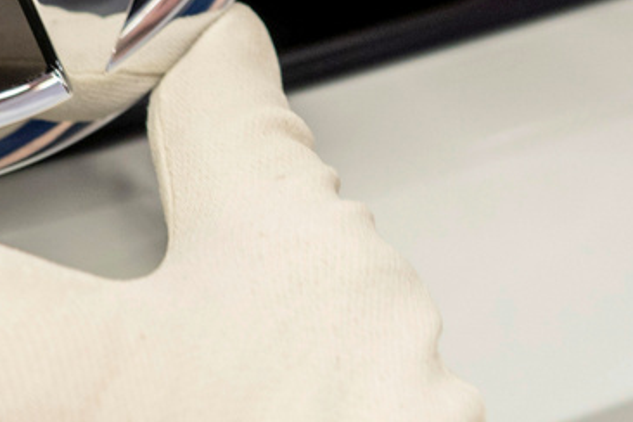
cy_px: -214
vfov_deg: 6.5
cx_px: 71
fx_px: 3692
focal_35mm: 210
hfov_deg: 9.8
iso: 800
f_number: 2.5
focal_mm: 40
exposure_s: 1/100
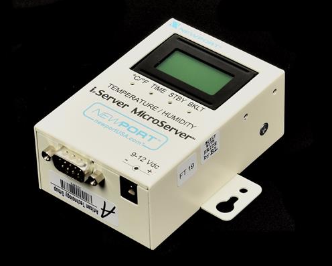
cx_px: 159
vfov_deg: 16.4
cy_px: 133
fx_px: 920
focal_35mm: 94
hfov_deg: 20.5
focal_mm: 55
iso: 200
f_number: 13
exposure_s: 1/200
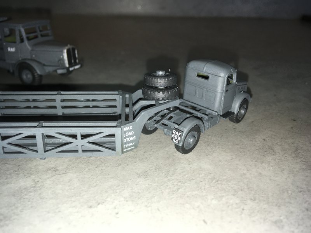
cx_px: 156
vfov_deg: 48.2
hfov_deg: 61.7
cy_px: 116
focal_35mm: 29
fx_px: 261
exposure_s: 1/194
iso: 25
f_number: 2.2
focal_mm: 4.15
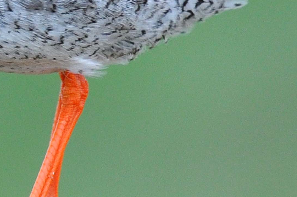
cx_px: -63
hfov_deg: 0.7
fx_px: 24522
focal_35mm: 2976
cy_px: 46
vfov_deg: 0.5
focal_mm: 500
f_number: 5
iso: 400
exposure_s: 1/250
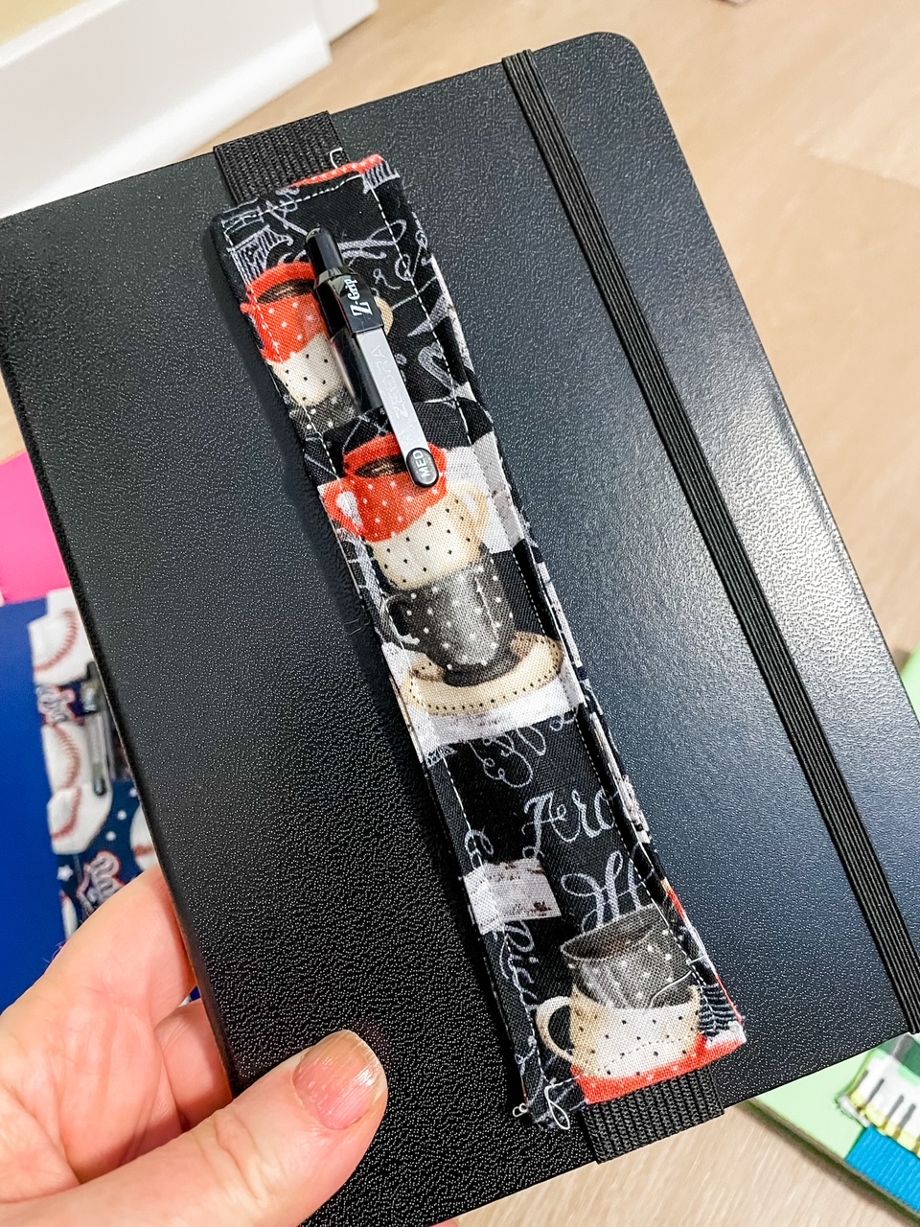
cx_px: 460
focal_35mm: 26
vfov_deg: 67.3
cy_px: 614
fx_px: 921
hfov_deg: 53.1
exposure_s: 1/40
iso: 640
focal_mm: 4.2
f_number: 1.6
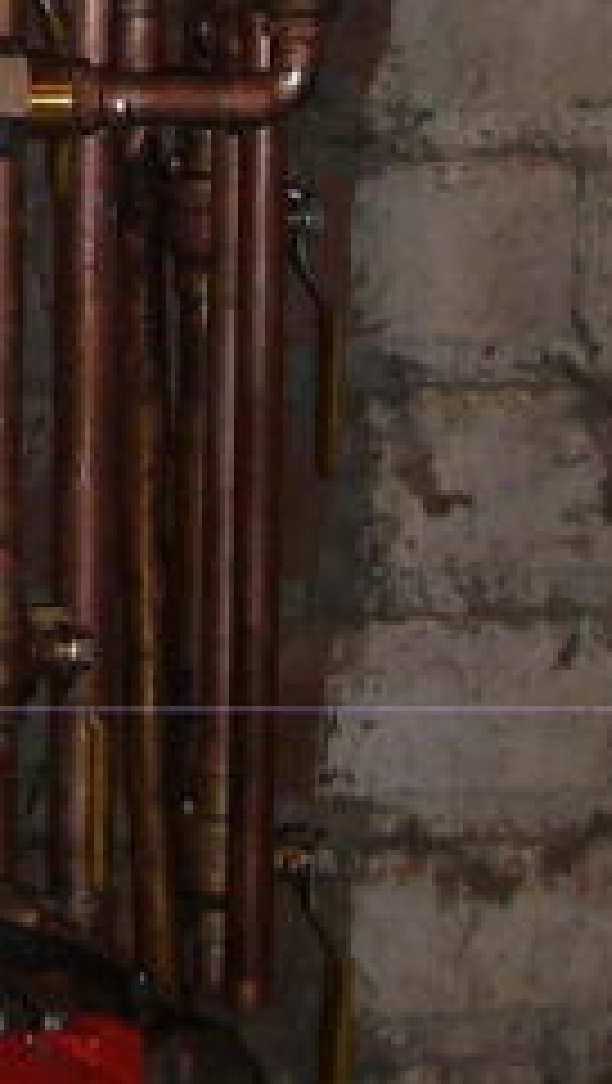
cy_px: 94
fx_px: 5928
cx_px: -500
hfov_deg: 5.8
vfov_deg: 10.4
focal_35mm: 206
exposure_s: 1/60
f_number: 2.7
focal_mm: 6.2
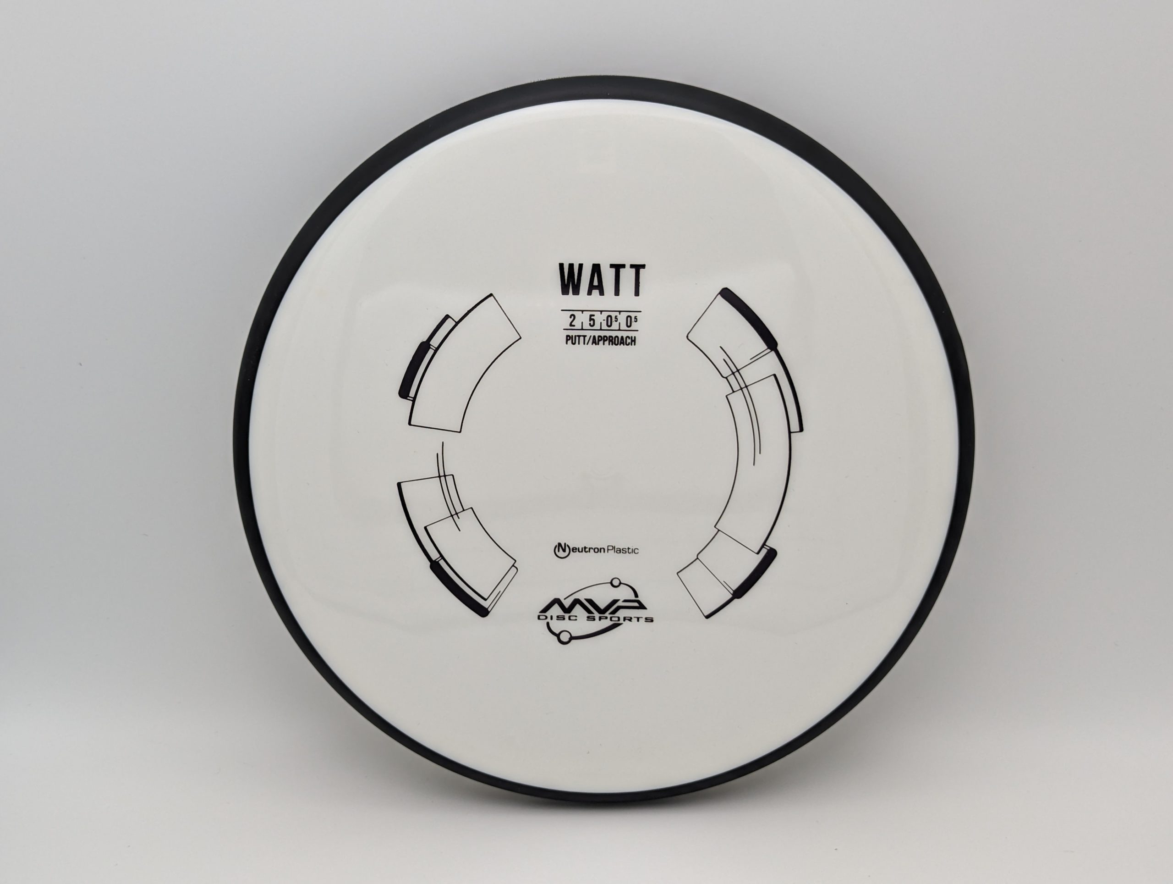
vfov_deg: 30.3
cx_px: 586
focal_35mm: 48
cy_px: 442
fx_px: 1629
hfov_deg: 39.6
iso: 87
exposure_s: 1/286
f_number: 1.85
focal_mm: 6.81
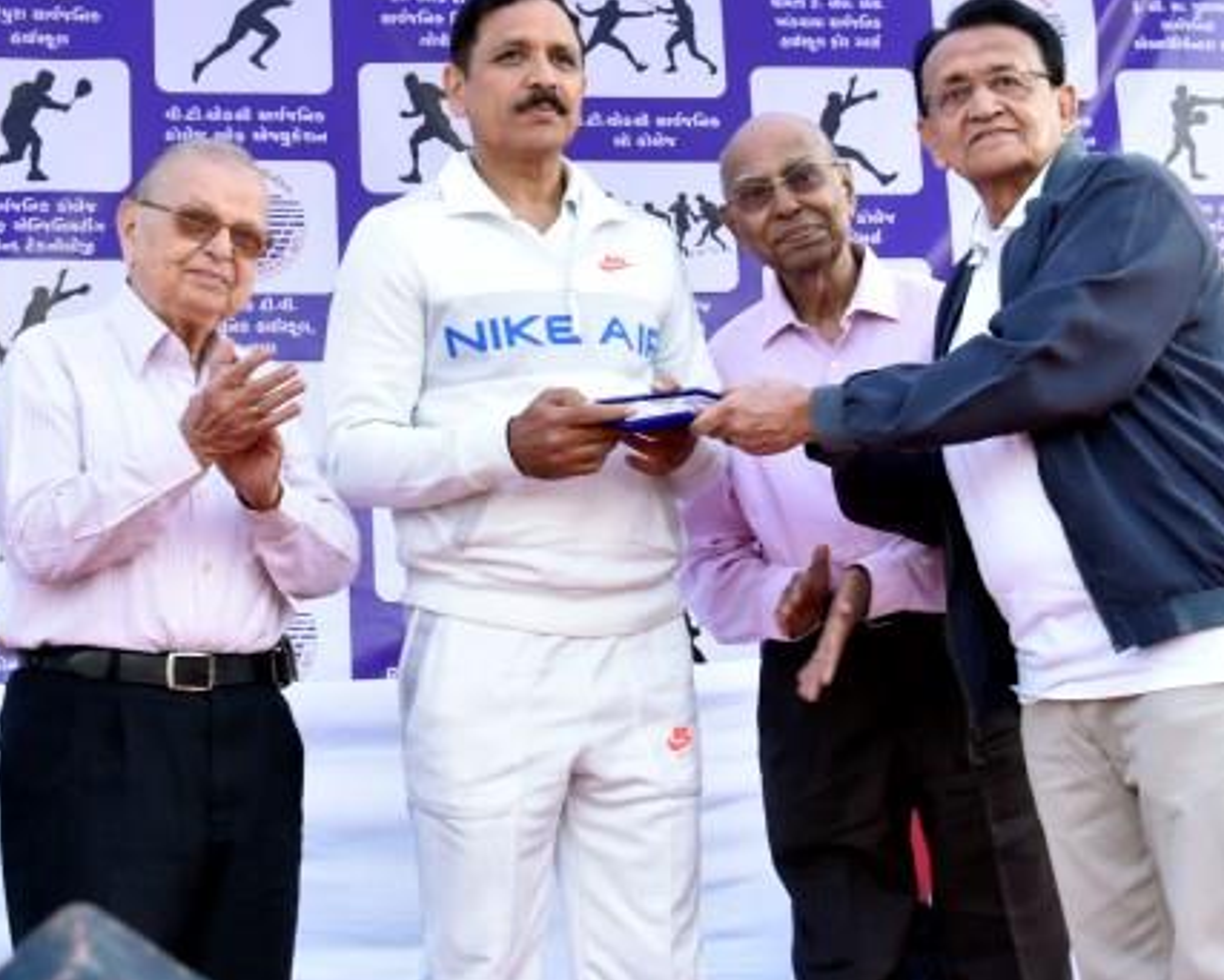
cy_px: 193
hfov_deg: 23.5
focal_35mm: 81
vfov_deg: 18.8
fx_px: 2936
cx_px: 464
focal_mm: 24
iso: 1250
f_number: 7.1
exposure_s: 1/160
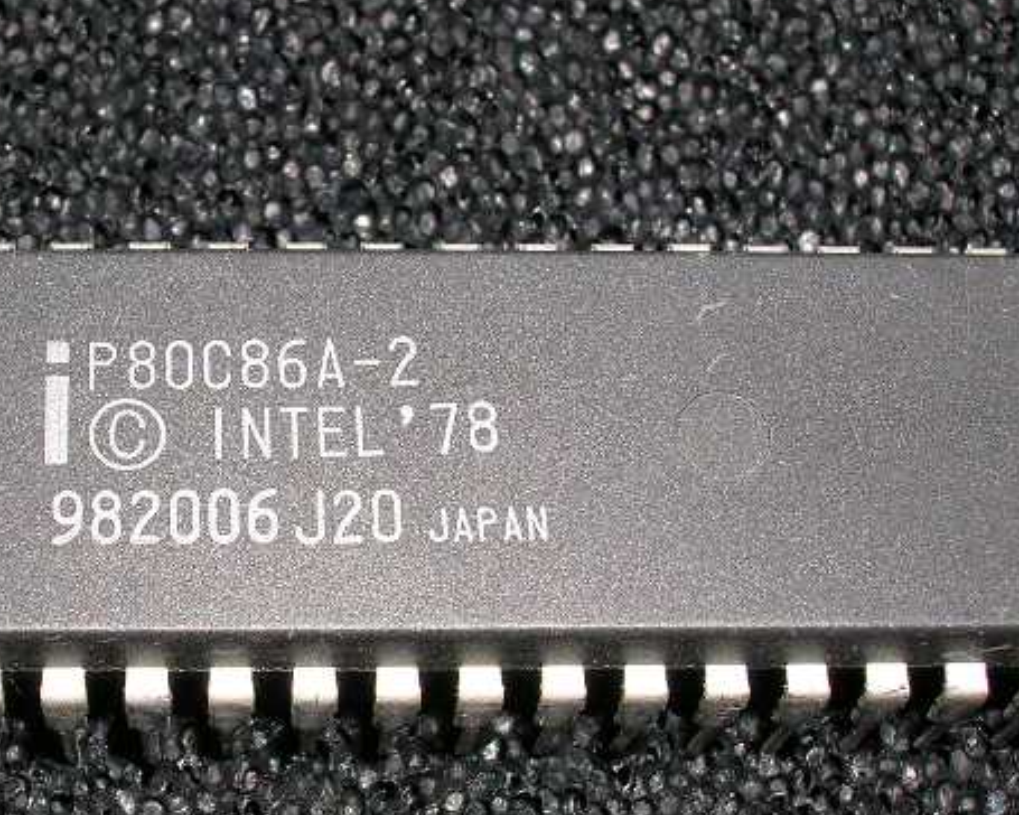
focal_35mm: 79
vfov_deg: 19.4
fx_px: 2383
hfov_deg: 23.9
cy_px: 493
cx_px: 251
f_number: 5.4
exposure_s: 1/60.1
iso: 50
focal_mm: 7.7
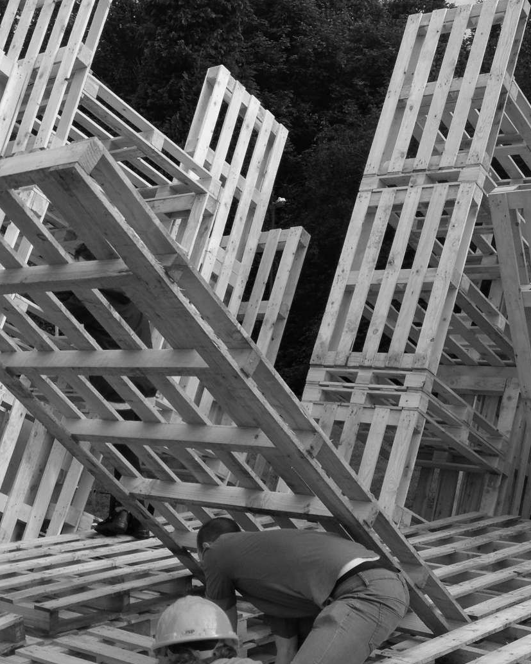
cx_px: 173
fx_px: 1159
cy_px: 427
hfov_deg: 25.6
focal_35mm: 59
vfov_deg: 31.8
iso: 50
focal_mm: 4.28
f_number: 2.4
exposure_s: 1/746
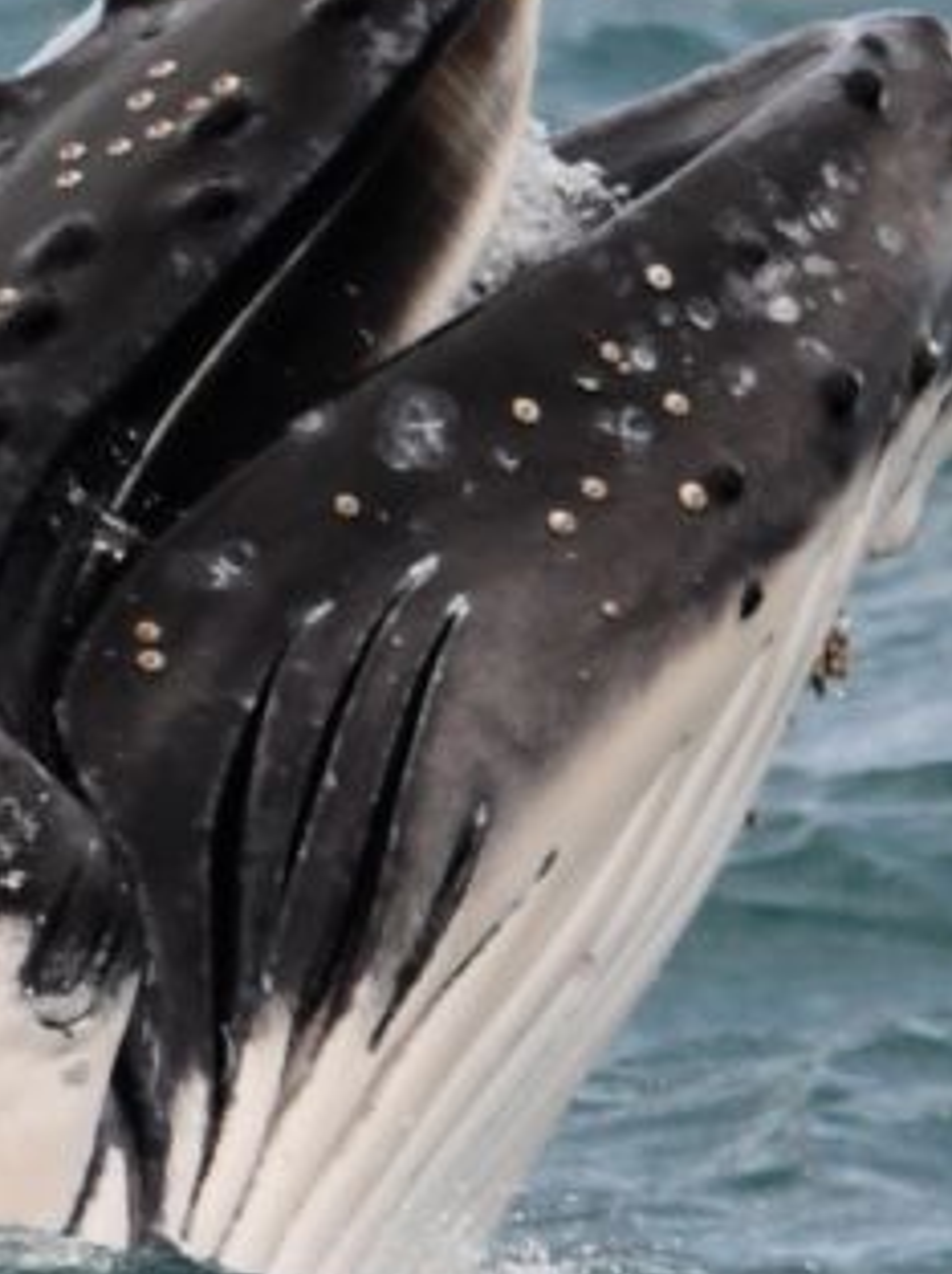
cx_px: -301
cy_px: 633
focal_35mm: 2214
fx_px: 81352
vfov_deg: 0.9
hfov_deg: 0.7
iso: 400
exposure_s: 1/1600
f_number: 6.3
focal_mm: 600
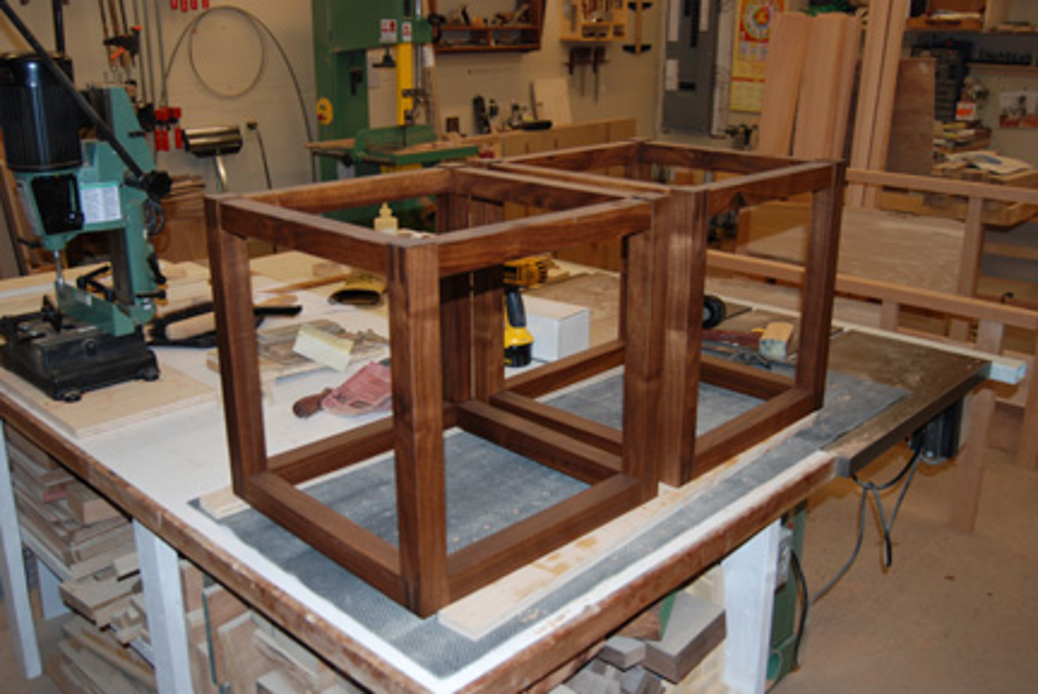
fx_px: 996
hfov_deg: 55.1
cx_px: 519
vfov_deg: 38.4
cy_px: 347
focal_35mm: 34
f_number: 3.8
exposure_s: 1/60
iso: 200
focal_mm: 23
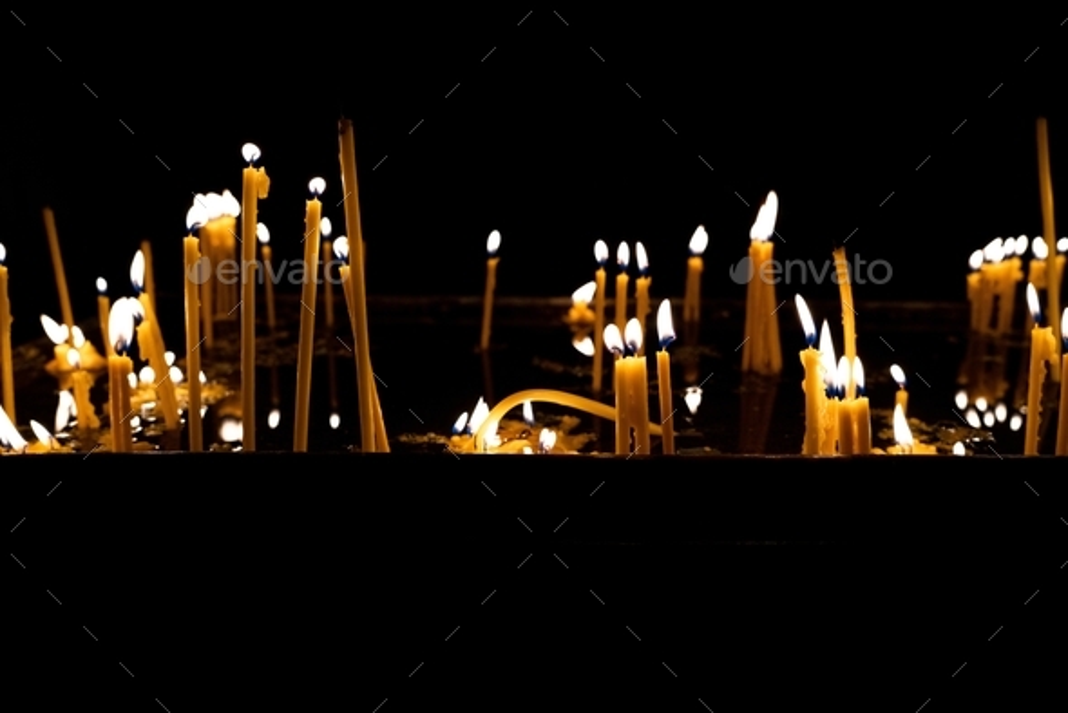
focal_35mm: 33
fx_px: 979
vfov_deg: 40.0
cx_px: 534
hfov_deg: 57.2
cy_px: 356
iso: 500
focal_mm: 33
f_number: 4
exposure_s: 1/320
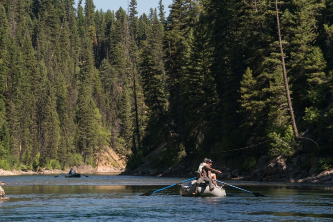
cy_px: 111
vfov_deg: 6.9
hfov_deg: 10.3
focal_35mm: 200
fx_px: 1849
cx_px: 166
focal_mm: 200
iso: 400
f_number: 5.6
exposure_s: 1/2000
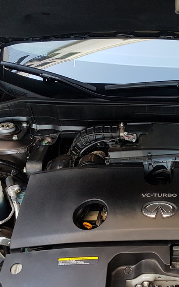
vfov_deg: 44.3
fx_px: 351
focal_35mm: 45
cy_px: 158
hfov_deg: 26.8
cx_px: 183
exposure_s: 1/60
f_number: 1.7
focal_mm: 4.2
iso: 100
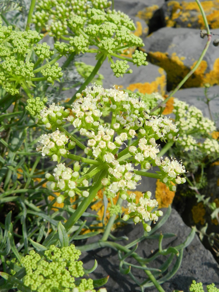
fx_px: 270
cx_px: 110
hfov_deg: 44.2
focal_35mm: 32
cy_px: 146
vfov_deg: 56.8
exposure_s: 1/1000
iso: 160
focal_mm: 5.6
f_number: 4
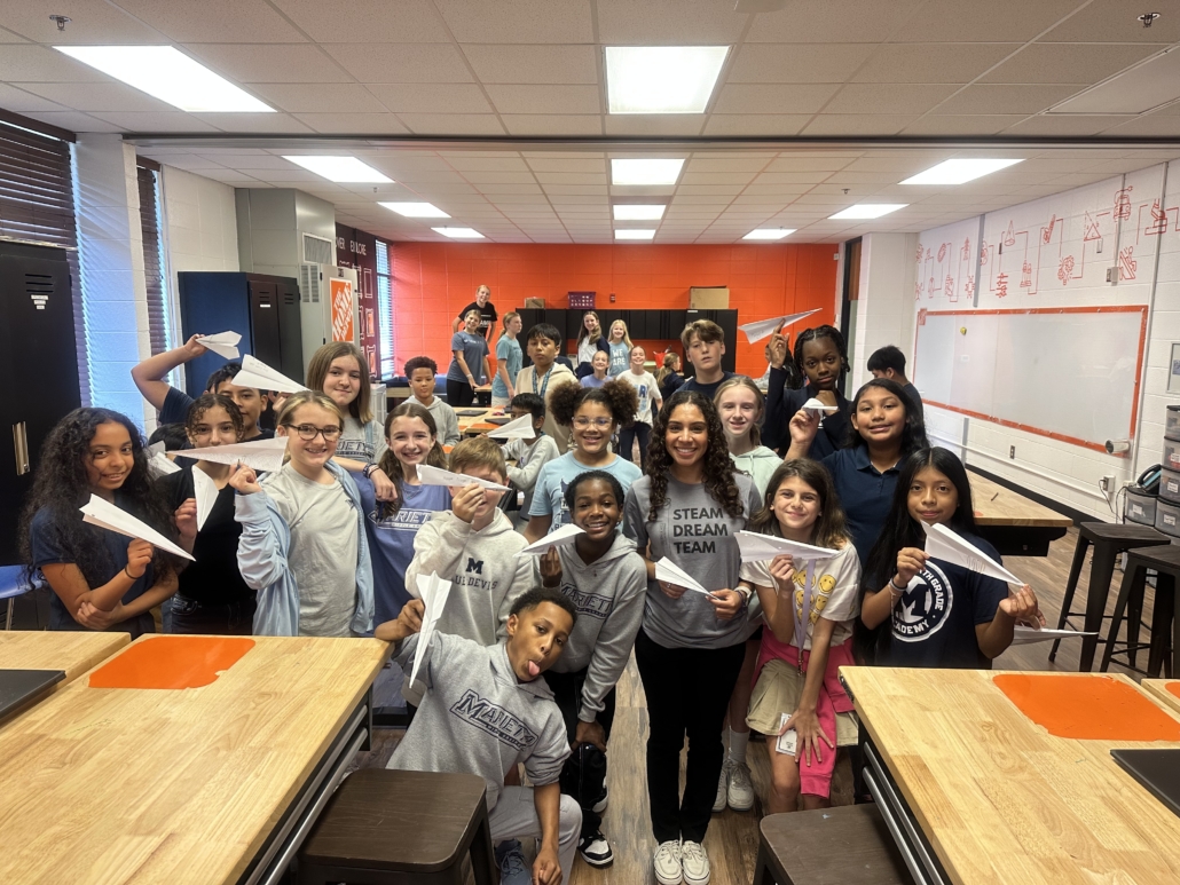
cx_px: 590
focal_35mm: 24
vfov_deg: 56.8
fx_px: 818
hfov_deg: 71.6
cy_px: 442
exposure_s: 1/60
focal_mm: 6.86
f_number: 1.78
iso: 160
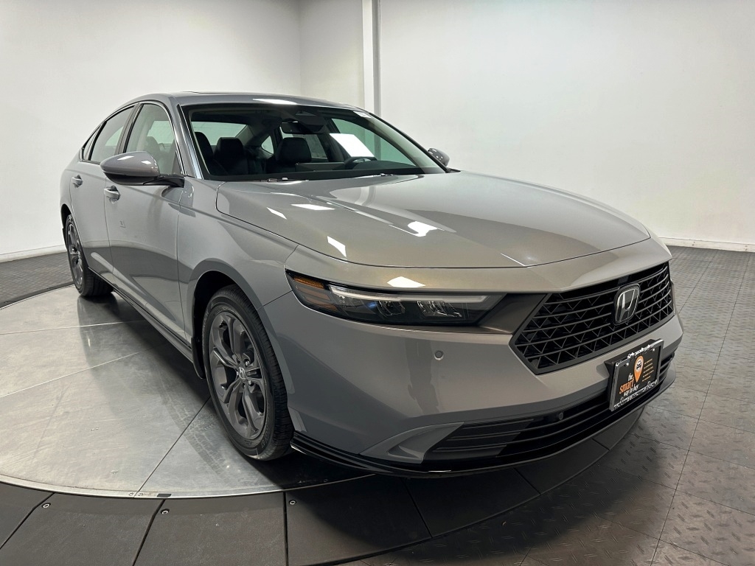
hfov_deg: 71.6
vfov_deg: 56.8
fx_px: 523
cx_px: 378
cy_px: 283
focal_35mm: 24
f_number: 1.78
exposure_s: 1/60
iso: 320
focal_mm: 6.86
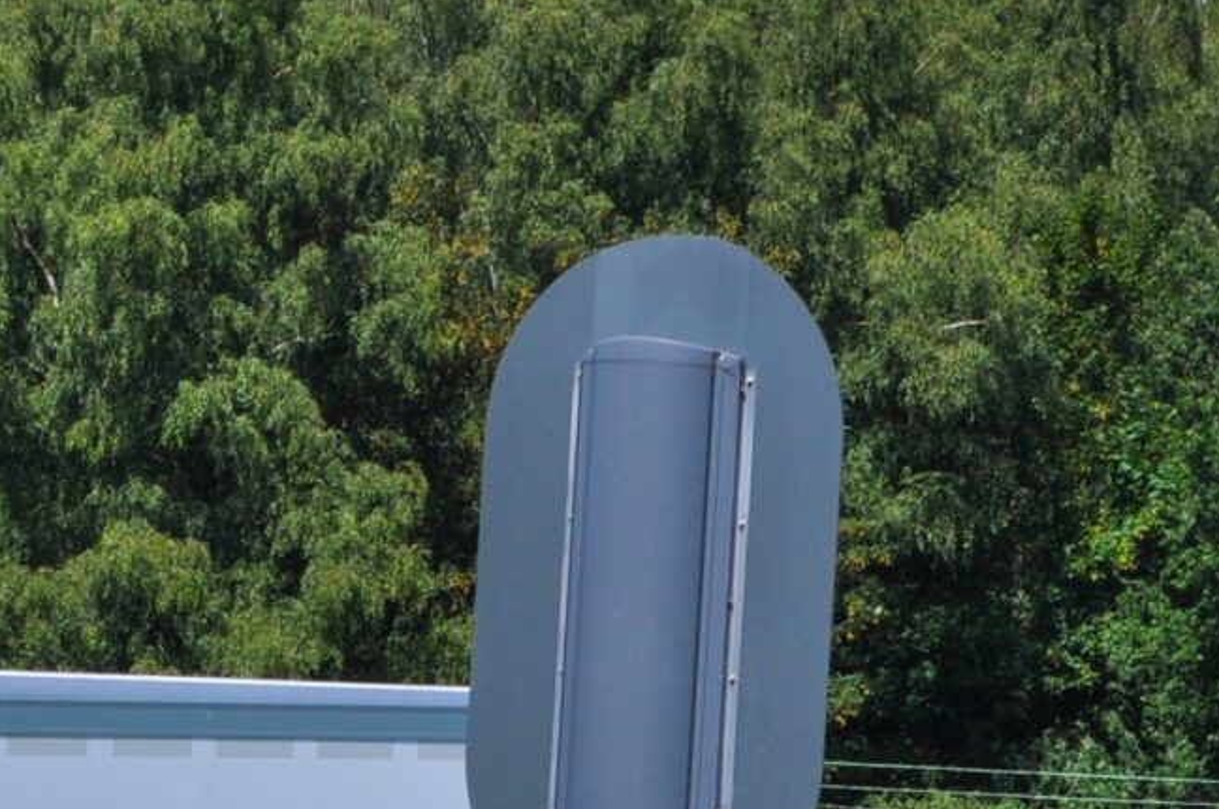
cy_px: 1404
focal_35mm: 326
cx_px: -606
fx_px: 11021
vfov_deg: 4.2
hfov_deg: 6.3
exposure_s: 1/500
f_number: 11
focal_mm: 55
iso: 200
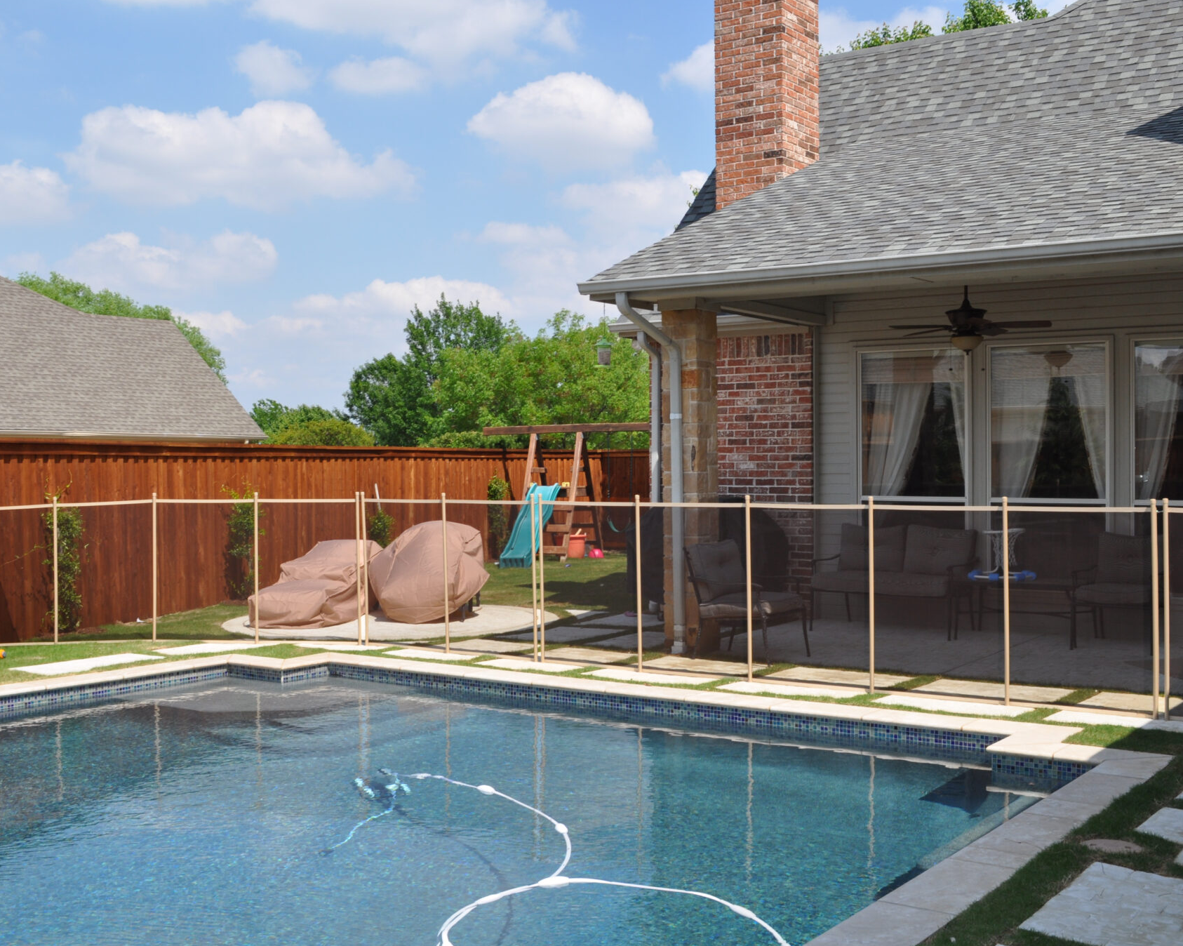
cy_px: 475
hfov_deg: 44.7
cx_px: 650
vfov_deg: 36.5
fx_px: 1435
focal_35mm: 41
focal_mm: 24
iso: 200
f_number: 13
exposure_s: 1/200
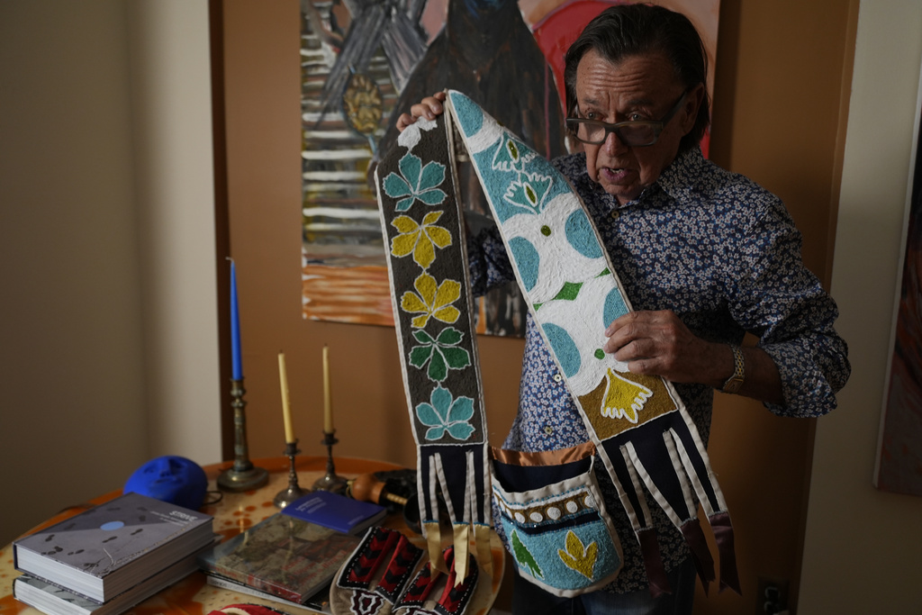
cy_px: 308
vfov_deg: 53.1
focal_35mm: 24
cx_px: 461
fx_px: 615
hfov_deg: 73.7
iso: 800
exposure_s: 1/200
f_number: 2.8
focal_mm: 24
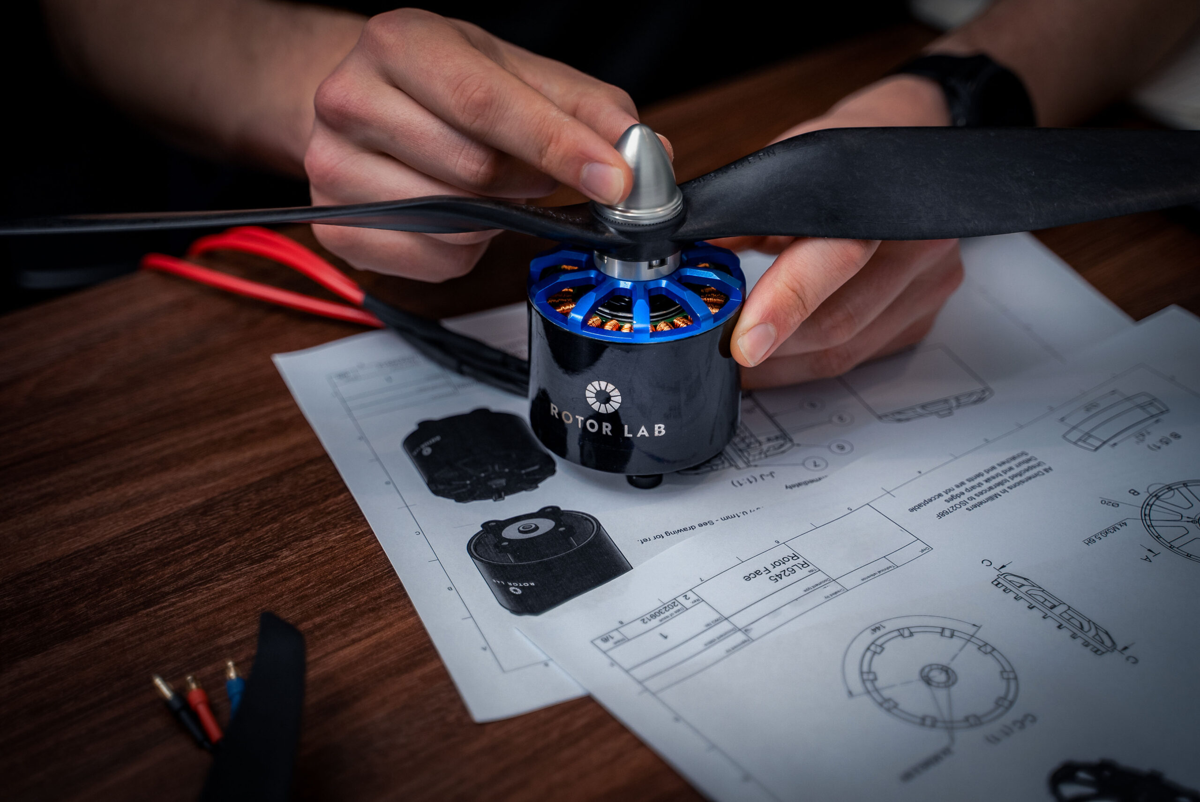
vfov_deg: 23.0
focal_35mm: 59
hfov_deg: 33.9
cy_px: 401
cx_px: 600
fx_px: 1968
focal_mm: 59
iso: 400
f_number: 2.8
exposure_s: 1/250
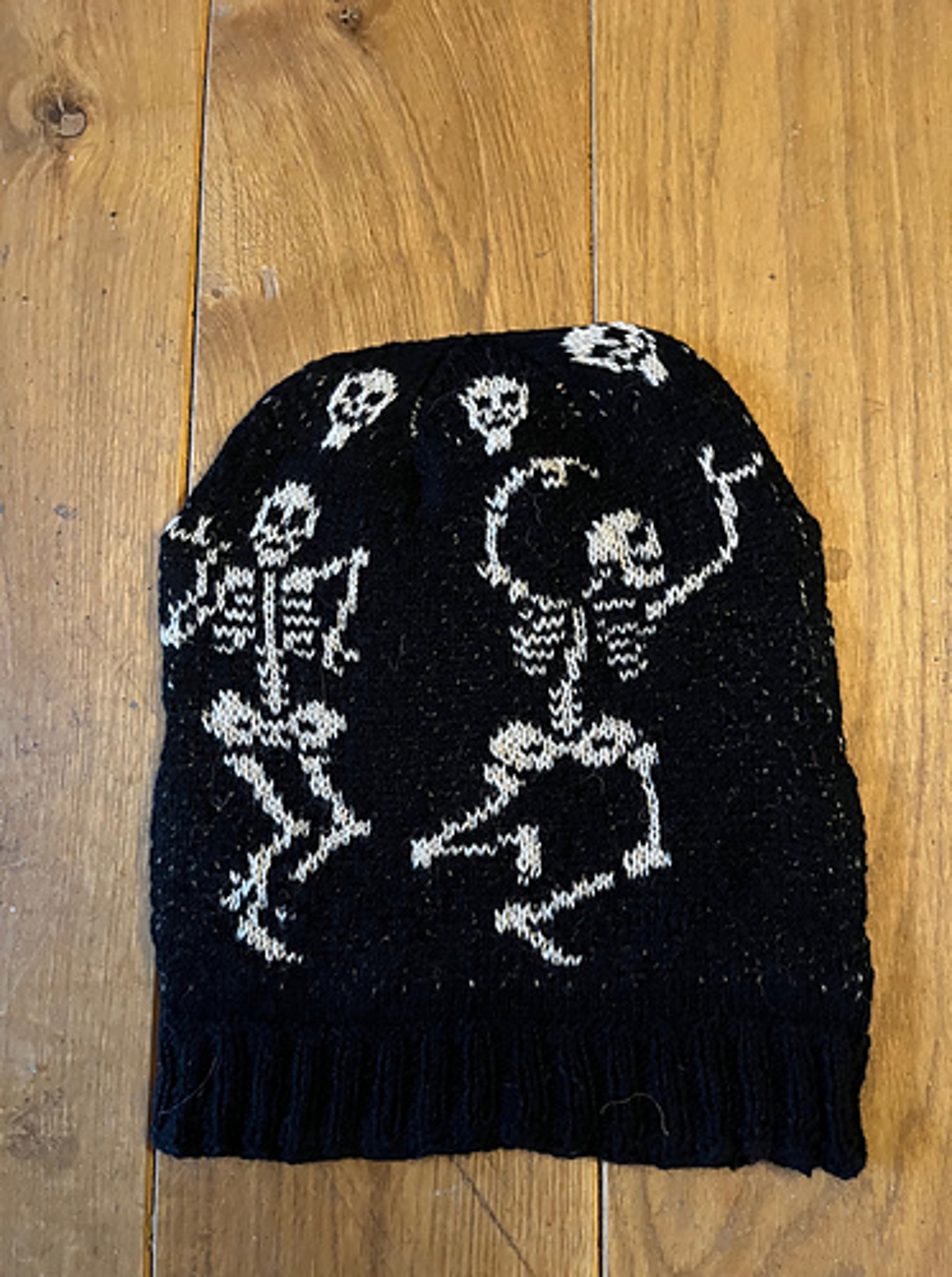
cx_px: 476
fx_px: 957
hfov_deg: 52.9
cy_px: 638
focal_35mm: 26
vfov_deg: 67.4
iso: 800
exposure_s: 1/25
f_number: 1.6
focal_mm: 5.1
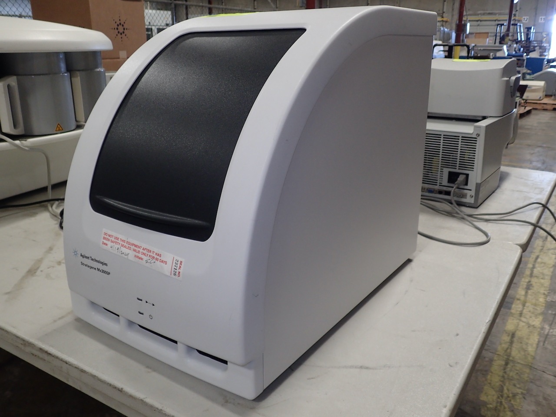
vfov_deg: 46.8
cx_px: 278
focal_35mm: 30
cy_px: 208
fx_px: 482
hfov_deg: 60.0
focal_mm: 5.5
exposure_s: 1/30
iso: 200
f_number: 2.3
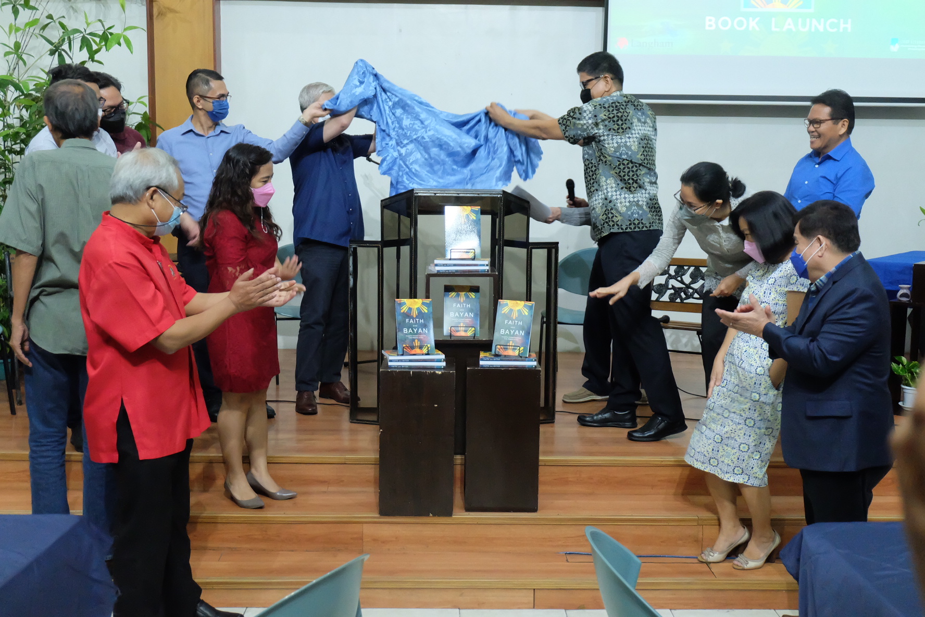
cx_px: 462
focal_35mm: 38
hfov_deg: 50.7
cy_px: 308
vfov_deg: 35.1
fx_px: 976
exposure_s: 1/60
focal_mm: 25.6
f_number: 4.5
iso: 6400
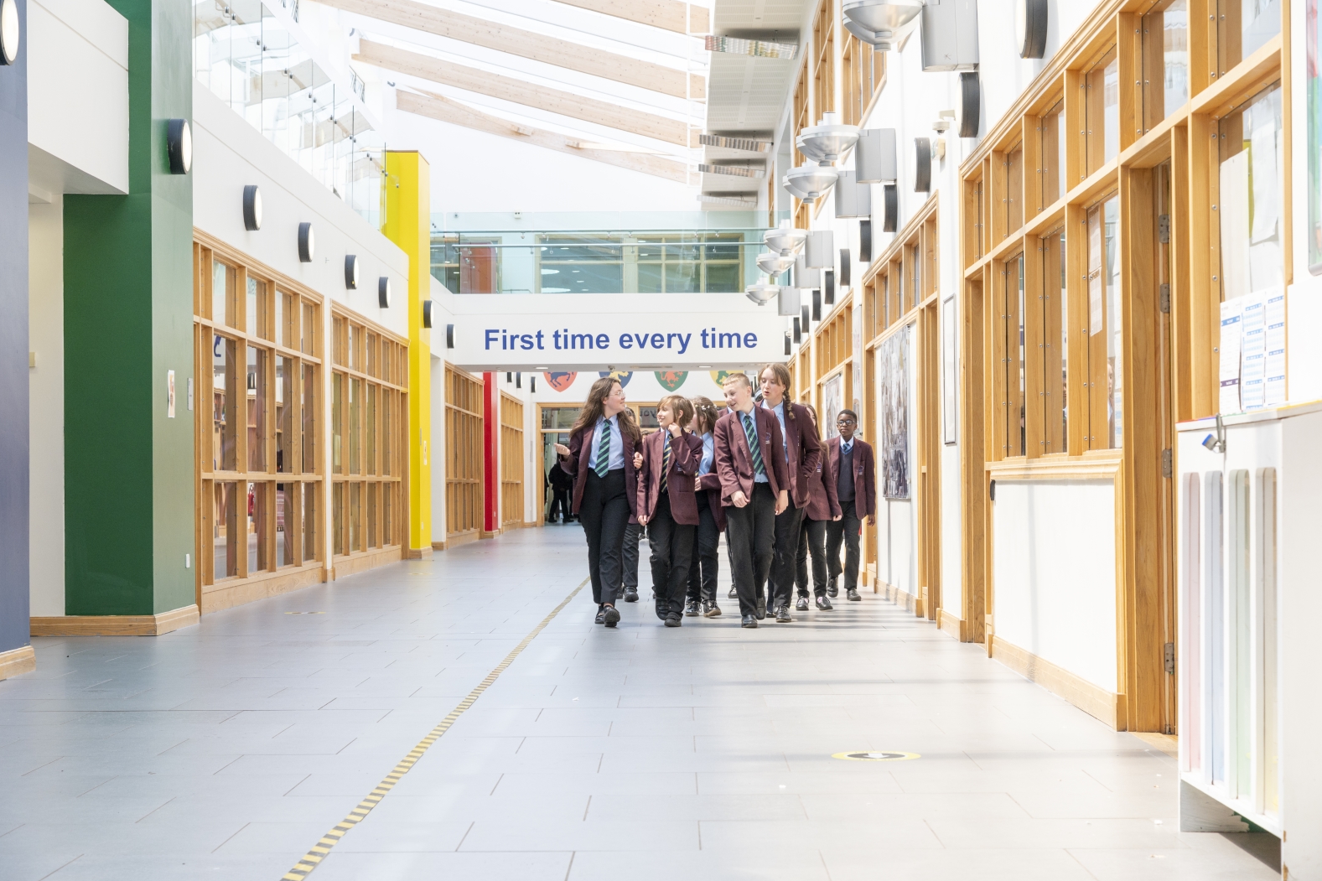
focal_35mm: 71
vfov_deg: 19.2
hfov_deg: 28.5
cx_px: 666
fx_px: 2607
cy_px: 445
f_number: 7.1
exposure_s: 1/320
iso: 640
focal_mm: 70
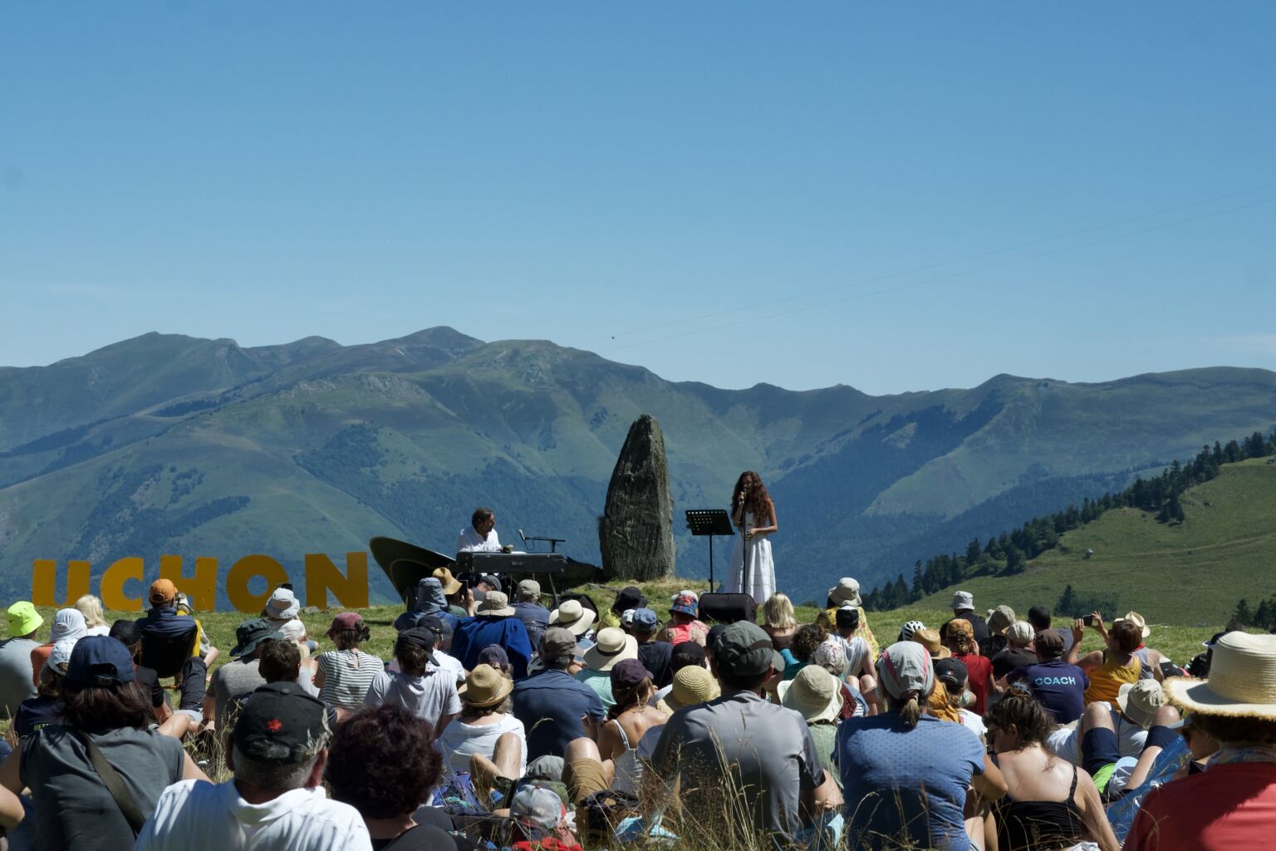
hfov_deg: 24.2
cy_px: 426
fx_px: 2977
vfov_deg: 16.3
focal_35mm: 84
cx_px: 638
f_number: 10
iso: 800
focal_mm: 56
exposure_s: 1/1250
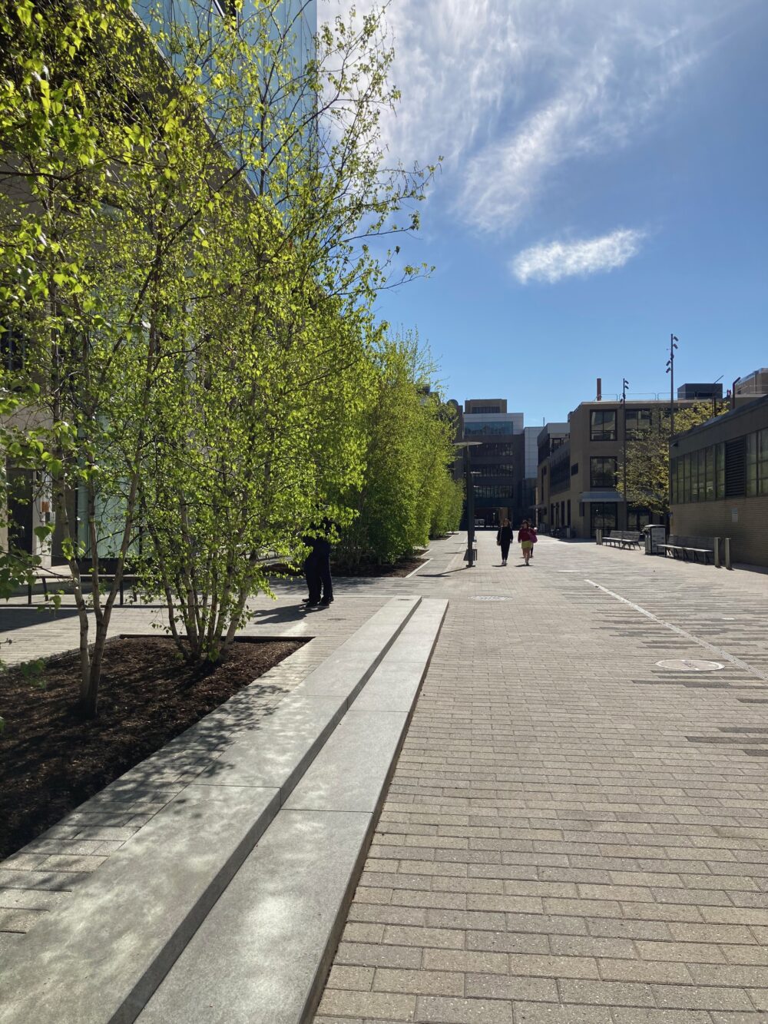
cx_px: 384
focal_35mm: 28
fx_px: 828
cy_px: 512
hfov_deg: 49.8
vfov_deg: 63.4
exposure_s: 1/4049
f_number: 1.8
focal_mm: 3.99
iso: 20
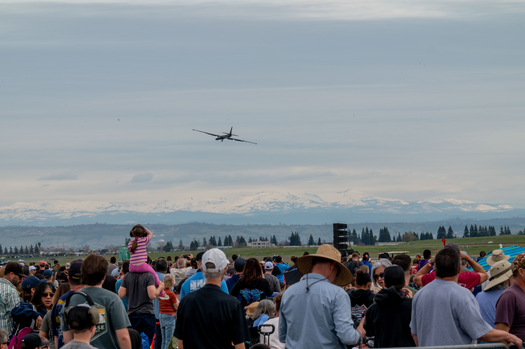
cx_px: 262
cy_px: 174
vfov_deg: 6.0
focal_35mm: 230
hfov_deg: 9.0
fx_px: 3352
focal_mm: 230
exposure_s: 1/160
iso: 200
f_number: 22
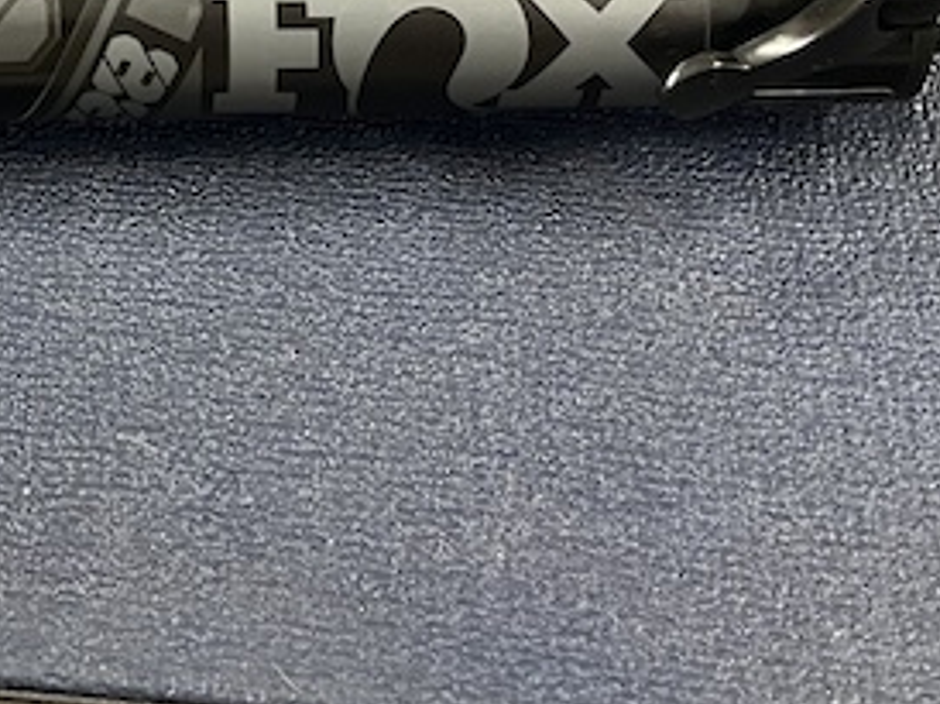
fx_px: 2062
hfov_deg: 23.6
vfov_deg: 18.2
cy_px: -168
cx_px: -175
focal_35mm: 76
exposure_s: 1/40
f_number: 1.6
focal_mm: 5.1
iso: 500
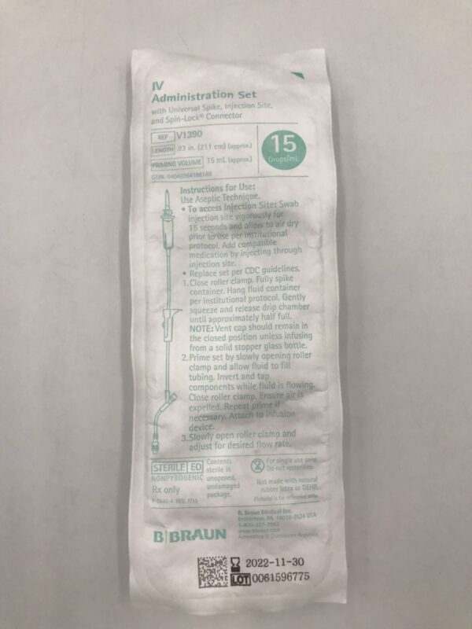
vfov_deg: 63.4
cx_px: 236
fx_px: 509
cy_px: 314
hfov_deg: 49.7
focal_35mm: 28
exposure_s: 1/120
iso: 40
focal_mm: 3.99
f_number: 1.8
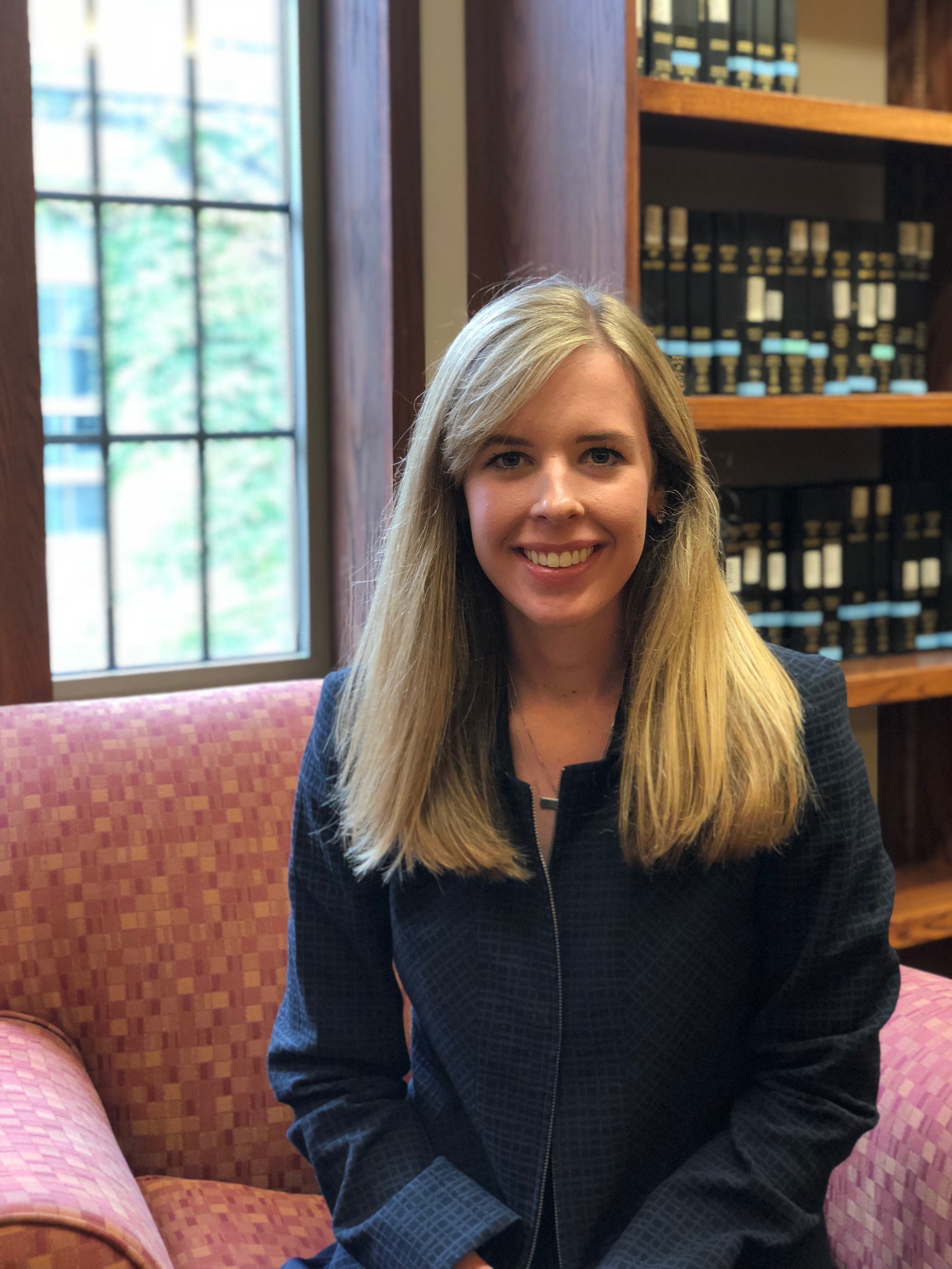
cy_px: 634
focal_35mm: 52
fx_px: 1907
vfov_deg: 36.8
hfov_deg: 28.0
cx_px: 476
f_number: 2.4
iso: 100
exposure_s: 1/40
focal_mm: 6
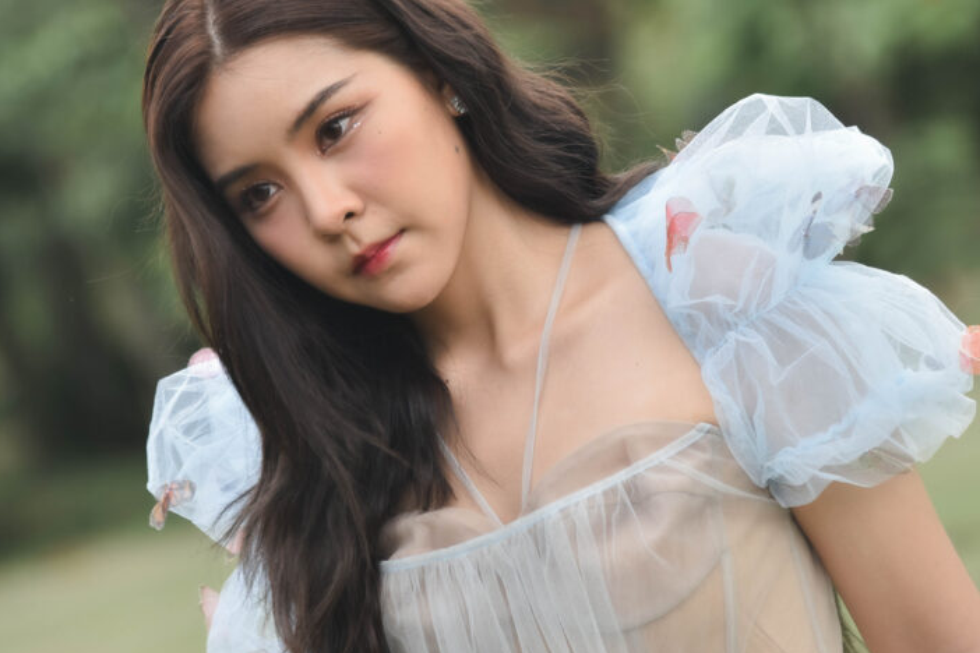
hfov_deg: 6.0
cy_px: 190
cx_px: 450
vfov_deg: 4.0
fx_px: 9418
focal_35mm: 346
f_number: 4.8
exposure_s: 1/320
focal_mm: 150
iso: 160
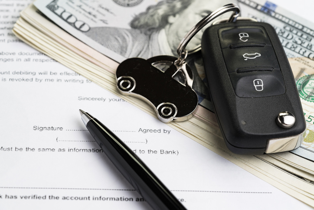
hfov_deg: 22.6
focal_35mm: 90
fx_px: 785
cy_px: 105
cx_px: 157
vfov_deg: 15.2
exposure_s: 1/100
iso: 400
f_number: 8
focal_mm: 90
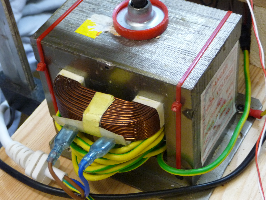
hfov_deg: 25.3
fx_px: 592
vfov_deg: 19.1
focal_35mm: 77
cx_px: 133
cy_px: 100
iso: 400
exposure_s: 1/8
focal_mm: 13.1
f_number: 4.6
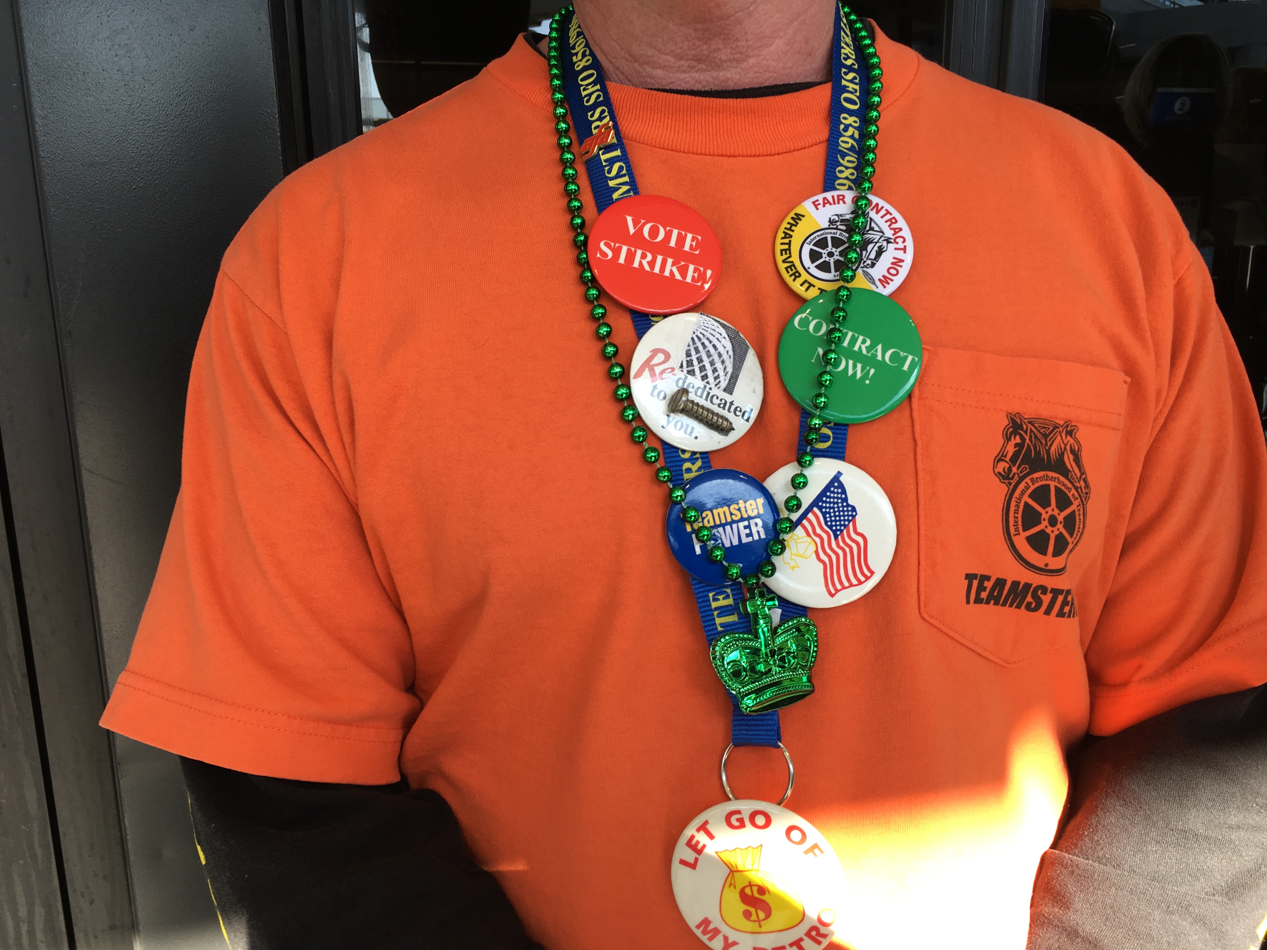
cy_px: 475
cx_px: 634
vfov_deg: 48.2
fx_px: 1061
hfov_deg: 61.7
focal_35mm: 29
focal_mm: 4.15
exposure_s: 1/120
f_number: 2.2
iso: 25
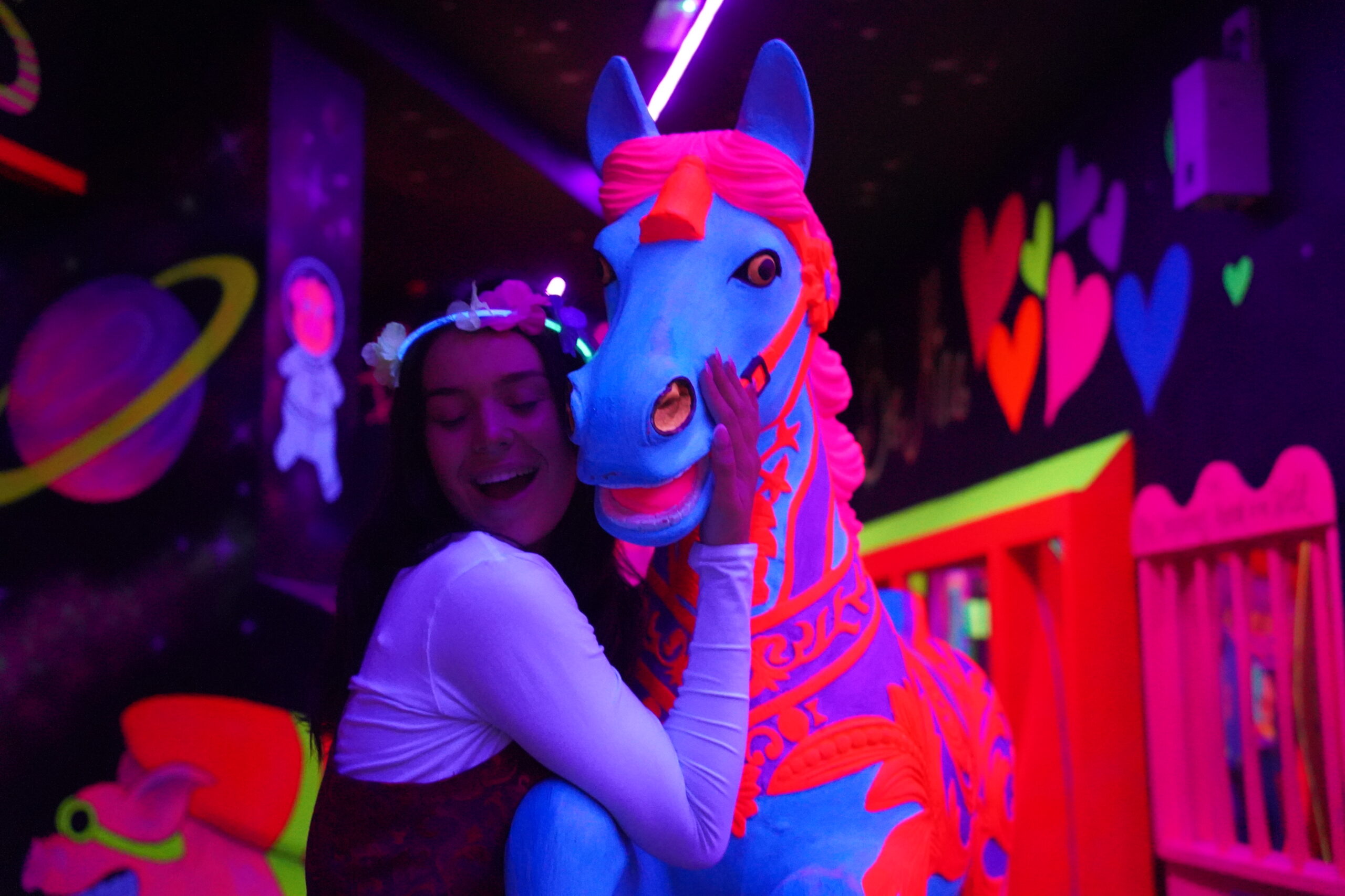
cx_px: 672
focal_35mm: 46
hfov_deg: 42.7
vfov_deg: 29.2
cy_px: 448
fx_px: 1719
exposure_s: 1/40
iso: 12800
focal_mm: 46
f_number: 3.5
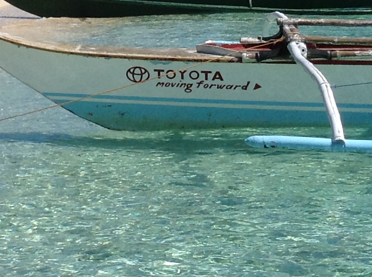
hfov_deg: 14.4
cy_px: -104
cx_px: -8
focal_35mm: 135
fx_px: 1448
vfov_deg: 10.7
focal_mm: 3.3
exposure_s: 1/2320
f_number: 2.4
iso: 25
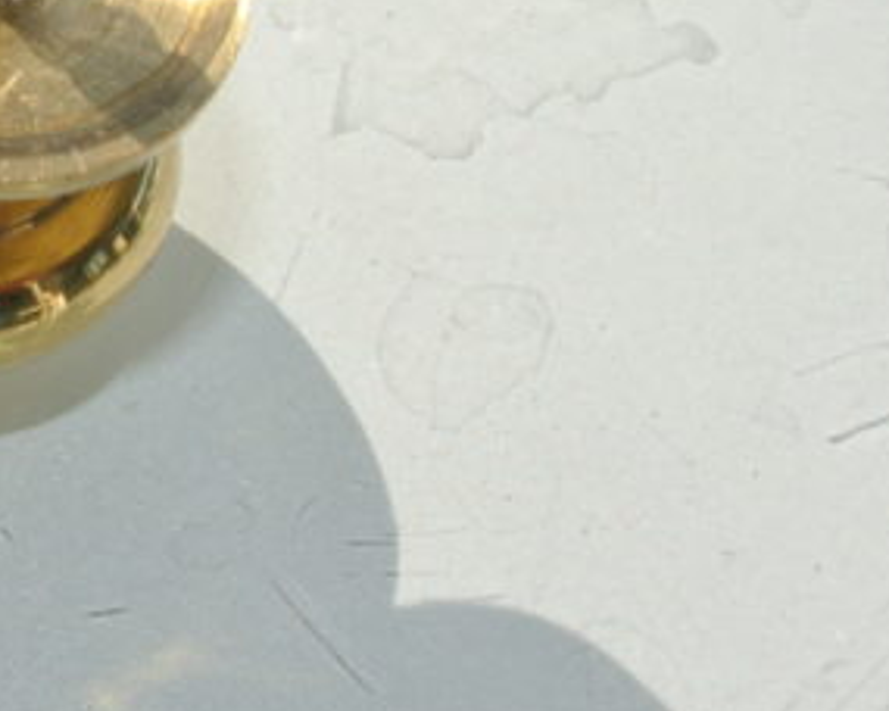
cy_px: 479
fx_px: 3026
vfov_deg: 13.4
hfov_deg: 15.1
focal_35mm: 115
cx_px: -561
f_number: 13
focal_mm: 12.7
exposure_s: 1/60
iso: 100
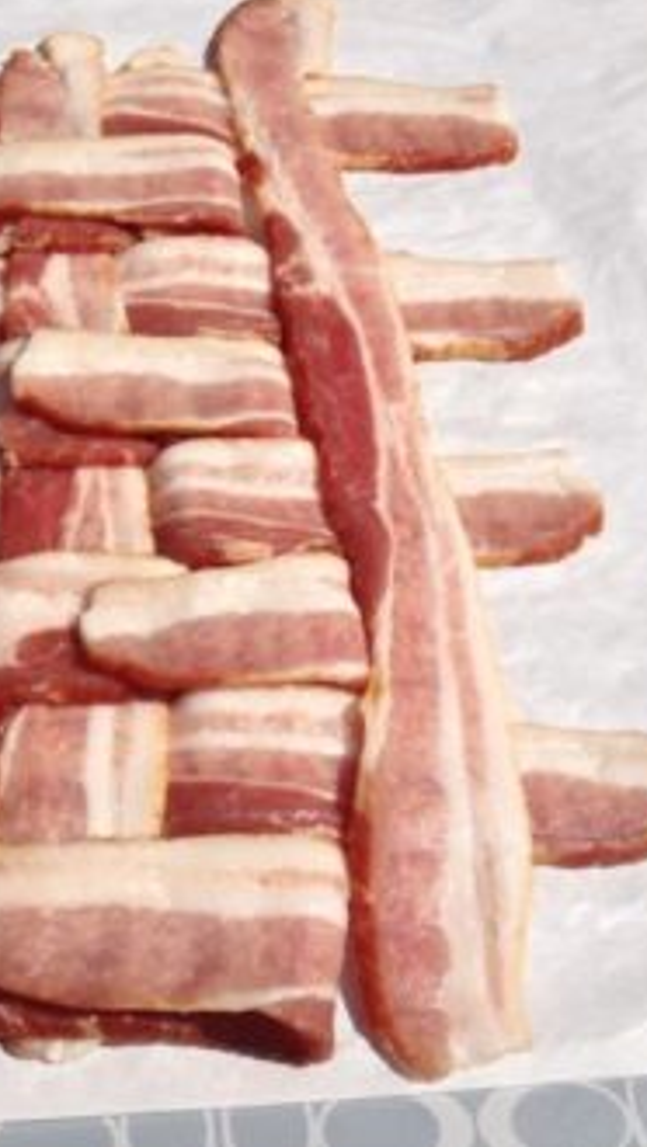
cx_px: 90
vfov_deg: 39.8
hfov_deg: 22.6
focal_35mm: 52
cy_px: 563
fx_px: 1584
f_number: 2.4
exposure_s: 1/3953
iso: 50
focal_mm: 4.28
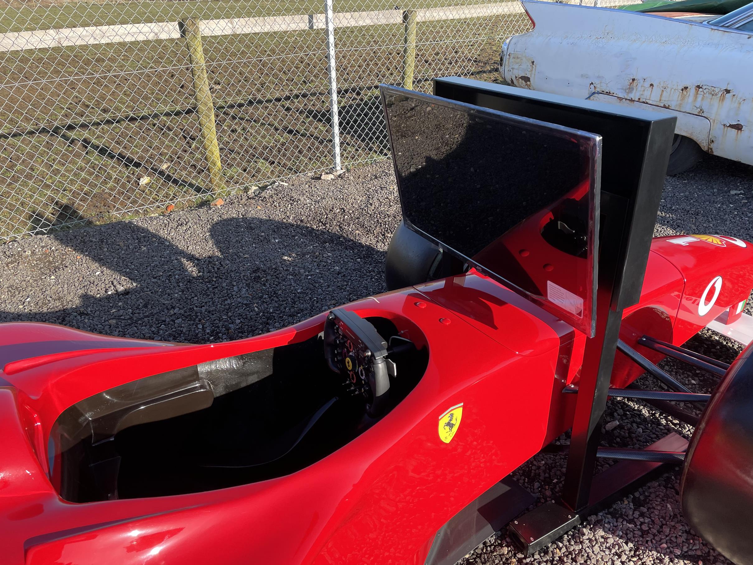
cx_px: 376
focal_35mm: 26
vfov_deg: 53.1
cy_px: 282
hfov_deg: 67.3
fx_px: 566
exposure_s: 1/785
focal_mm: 4.2
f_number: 1.6
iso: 32
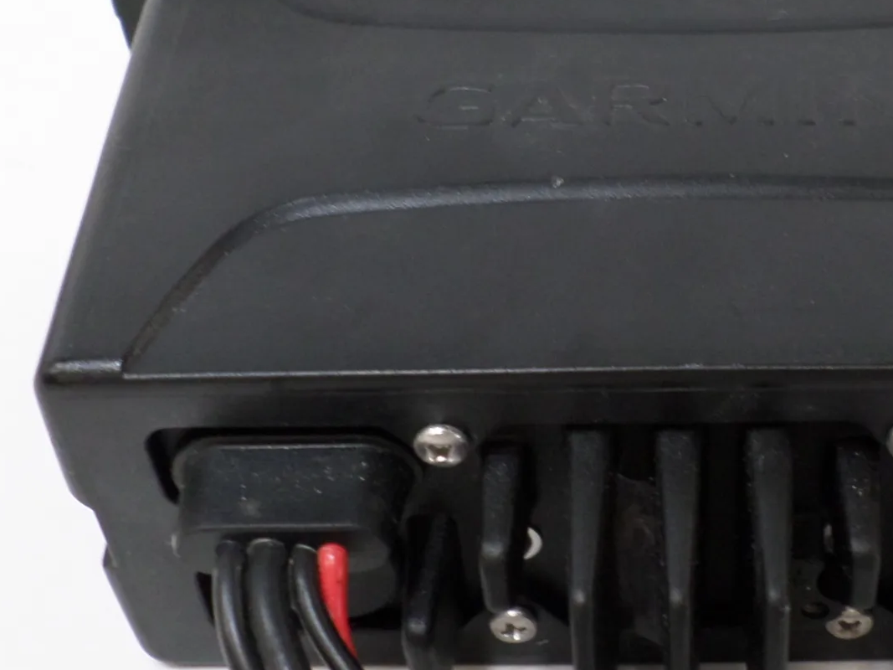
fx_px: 1548
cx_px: 688
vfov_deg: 24.4
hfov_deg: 31.5
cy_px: 292
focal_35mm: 60
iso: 160
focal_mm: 4.5
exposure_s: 1/30
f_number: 2.5
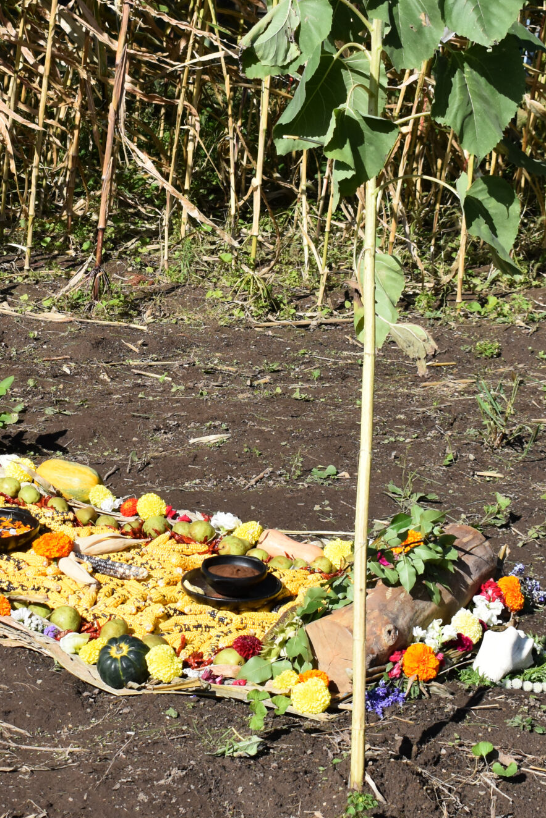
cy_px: 388
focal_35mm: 87
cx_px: 102
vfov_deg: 23.4
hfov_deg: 15.6
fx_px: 1979
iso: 400
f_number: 7.1
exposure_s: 1/2000
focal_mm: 30
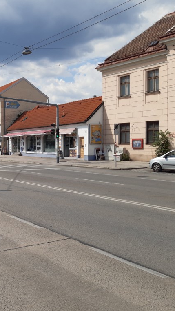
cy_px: 156
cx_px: -19
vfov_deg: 52.8
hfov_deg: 28.3
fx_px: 314
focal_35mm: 38
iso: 40
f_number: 1.7
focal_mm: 3.92
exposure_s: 1/1938
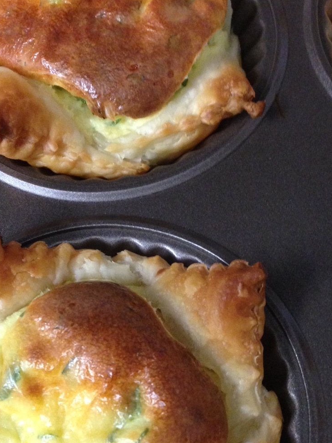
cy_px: 288
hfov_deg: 26.5
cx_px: 141
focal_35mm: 55
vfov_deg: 34.7
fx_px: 703
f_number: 2.4
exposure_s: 1/20
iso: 320
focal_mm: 4.12
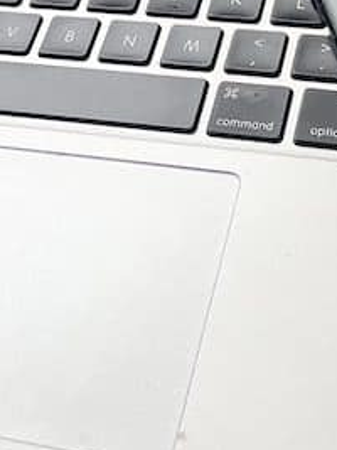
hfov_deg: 14.2
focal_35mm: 104
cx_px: 106
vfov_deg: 17.2
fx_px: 1351
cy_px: -206
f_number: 1.6
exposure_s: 1/121
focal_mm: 4.2
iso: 100
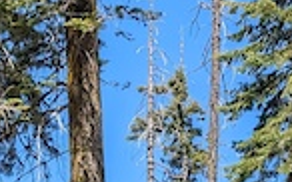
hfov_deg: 14.9
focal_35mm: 140
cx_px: 146
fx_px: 1113
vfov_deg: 7.3
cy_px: 686
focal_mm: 6.9
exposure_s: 1/827
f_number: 1.68
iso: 20
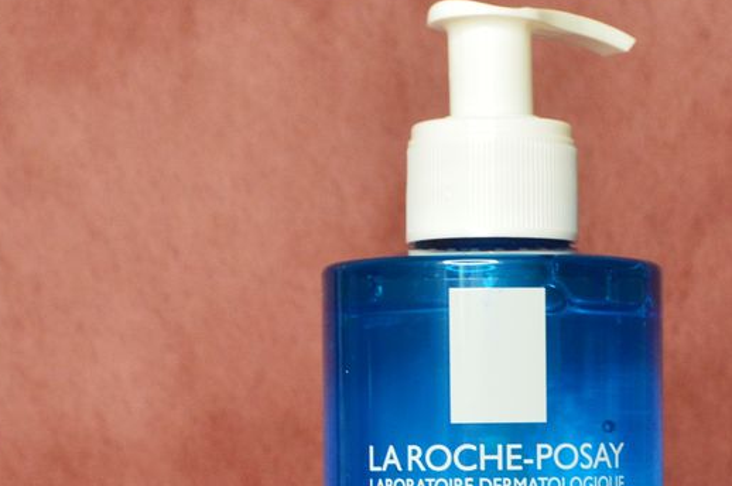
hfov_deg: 18.1
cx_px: 496
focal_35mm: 113
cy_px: 570
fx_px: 2295
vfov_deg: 11.9
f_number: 6.3
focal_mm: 26
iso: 800
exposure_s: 1/15
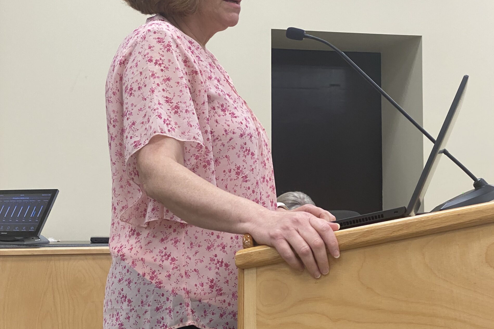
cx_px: 250
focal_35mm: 73
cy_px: 160
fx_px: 1001
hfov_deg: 27.7
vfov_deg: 18.7
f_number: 2
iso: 80
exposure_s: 1/60
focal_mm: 6
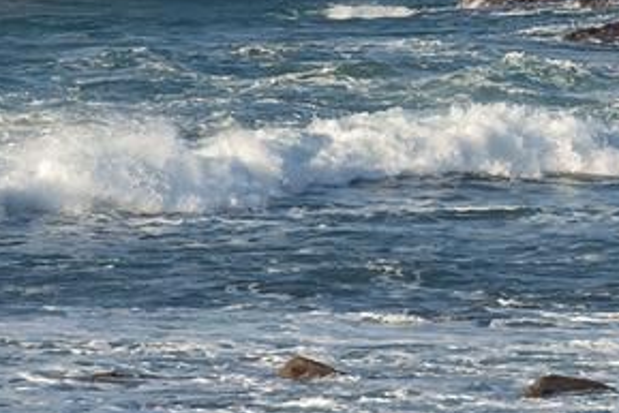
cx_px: 523
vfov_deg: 1.7
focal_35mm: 831
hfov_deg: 2.5
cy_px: 171
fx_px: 14295
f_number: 11
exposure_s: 1/500
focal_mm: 200
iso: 400
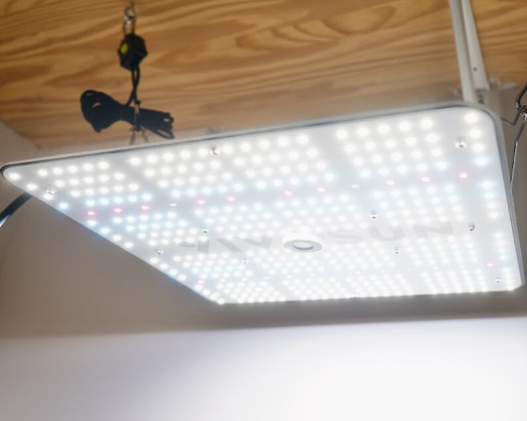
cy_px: 209
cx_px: 287
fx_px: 515
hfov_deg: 54.2
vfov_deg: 44.5
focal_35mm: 33
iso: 200
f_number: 3.5
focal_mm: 29
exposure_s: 1/125
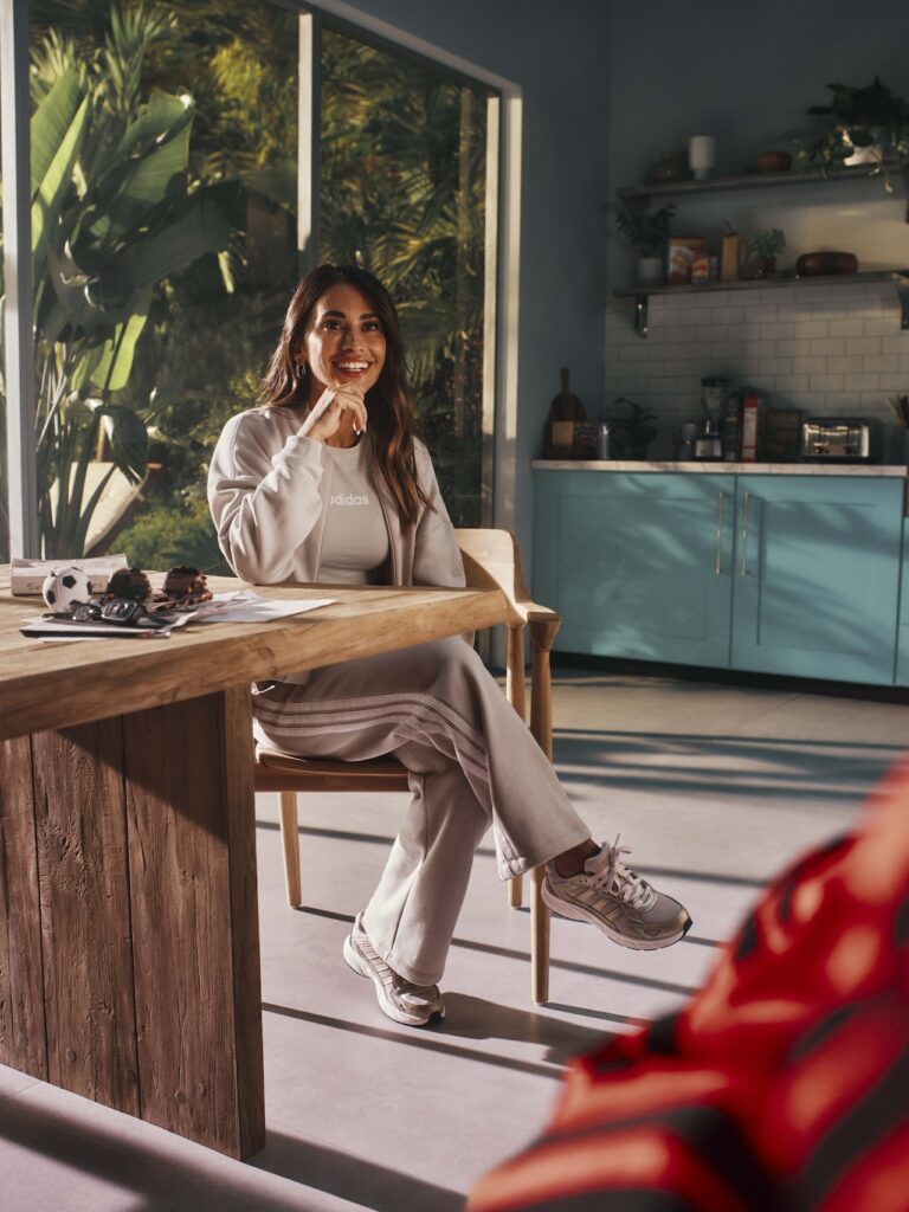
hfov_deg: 39.7
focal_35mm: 36
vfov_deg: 51.4
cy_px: 606
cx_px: 454
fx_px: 1260
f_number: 5.6
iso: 1600
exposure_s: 1/400
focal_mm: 45
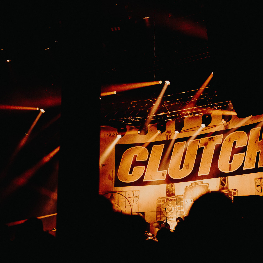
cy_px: 131
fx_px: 619
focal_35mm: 72
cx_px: 193
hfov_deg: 23.8
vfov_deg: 24.0
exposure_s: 1/100
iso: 800
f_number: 2.8
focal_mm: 56
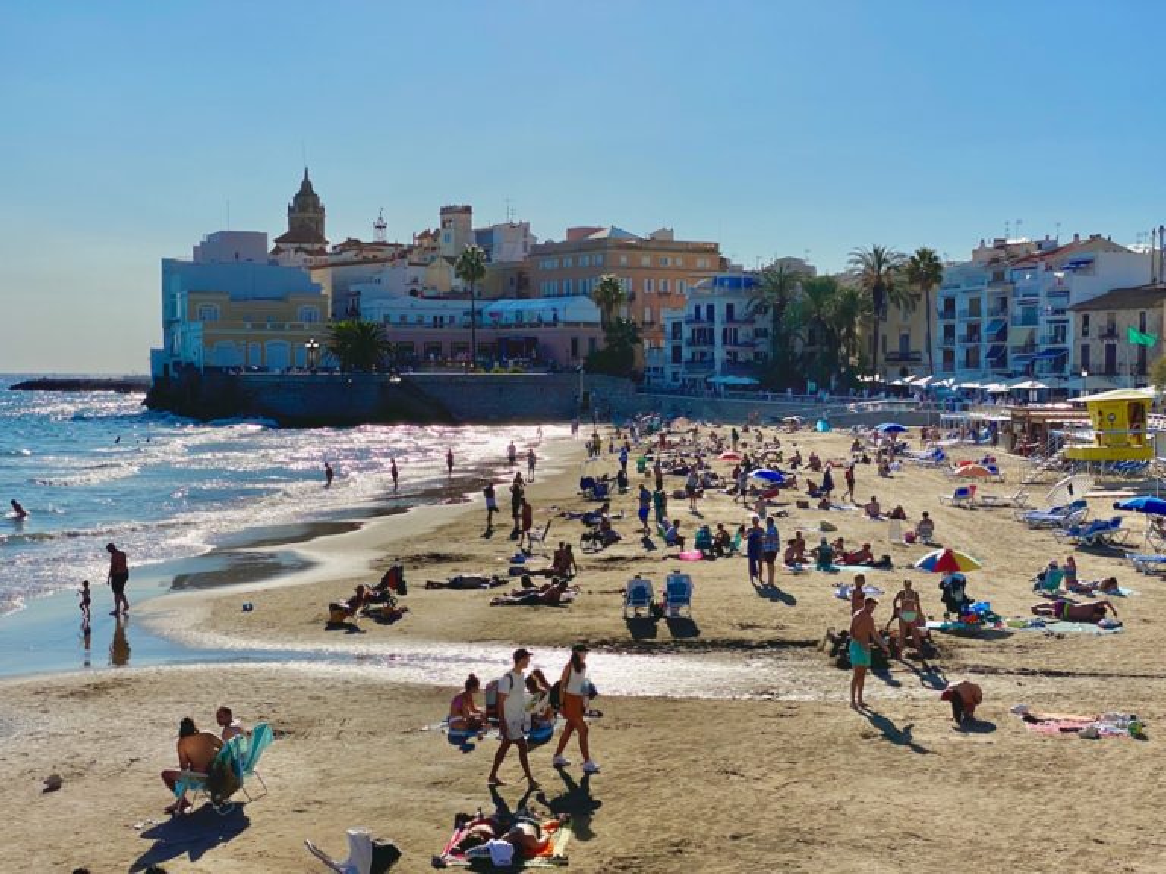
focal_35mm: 52
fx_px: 1752
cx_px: 583
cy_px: 437
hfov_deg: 36.8
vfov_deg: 28.0
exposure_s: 1/5319
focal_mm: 6
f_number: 2
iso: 25
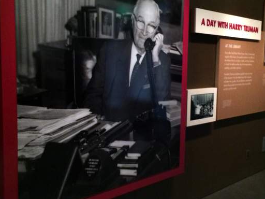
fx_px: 314
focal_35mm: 41
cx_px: 145
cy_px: 92
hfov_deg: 45.7
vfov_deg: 35.1
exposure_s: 1/30
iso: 200
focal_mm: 4.12
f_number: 2.2
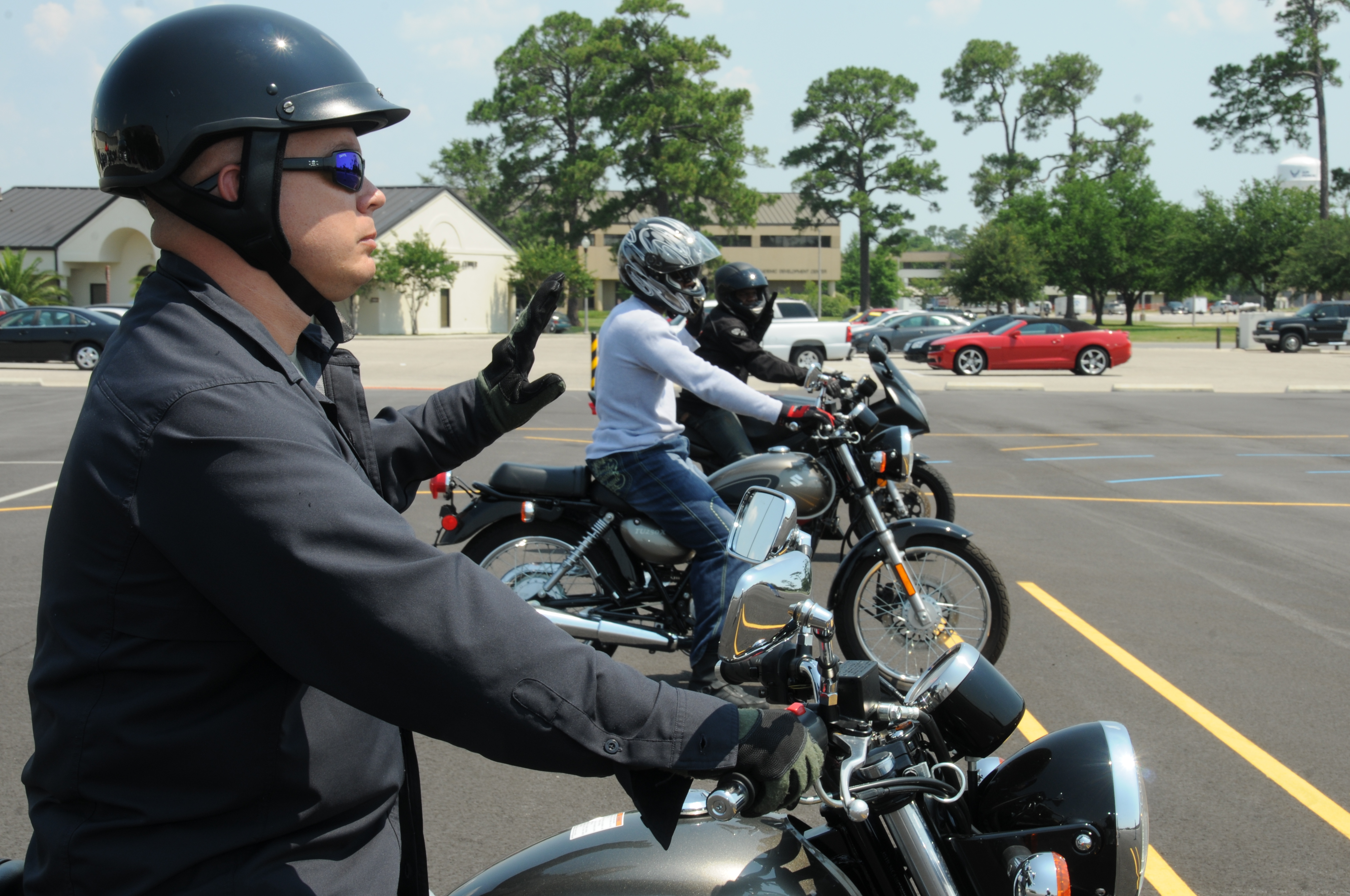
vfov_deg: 20.6
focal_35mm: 66
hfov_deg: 30.5
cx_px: 675
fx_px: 2472
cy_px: 448
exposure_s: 1/60
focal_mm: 44
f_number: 18
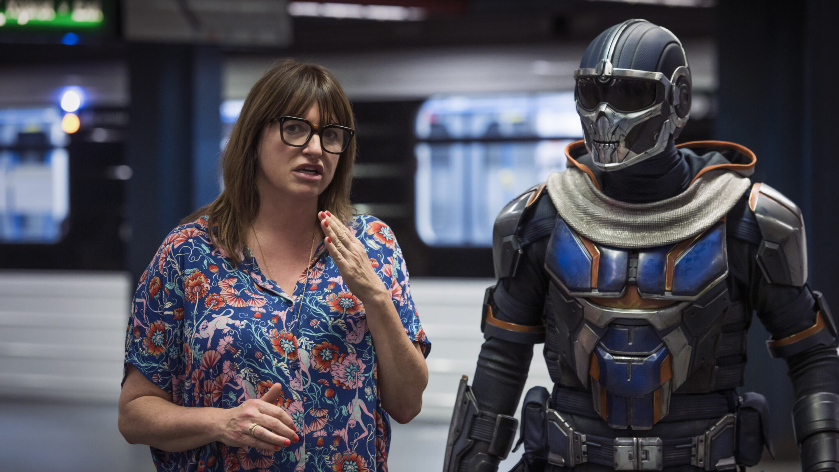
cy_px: 261
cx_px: 421
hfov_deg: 15.1
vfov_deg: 8.5
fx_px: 3159
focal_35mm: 142
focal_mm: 135
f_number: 3.5
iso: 4000
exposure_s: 1/200
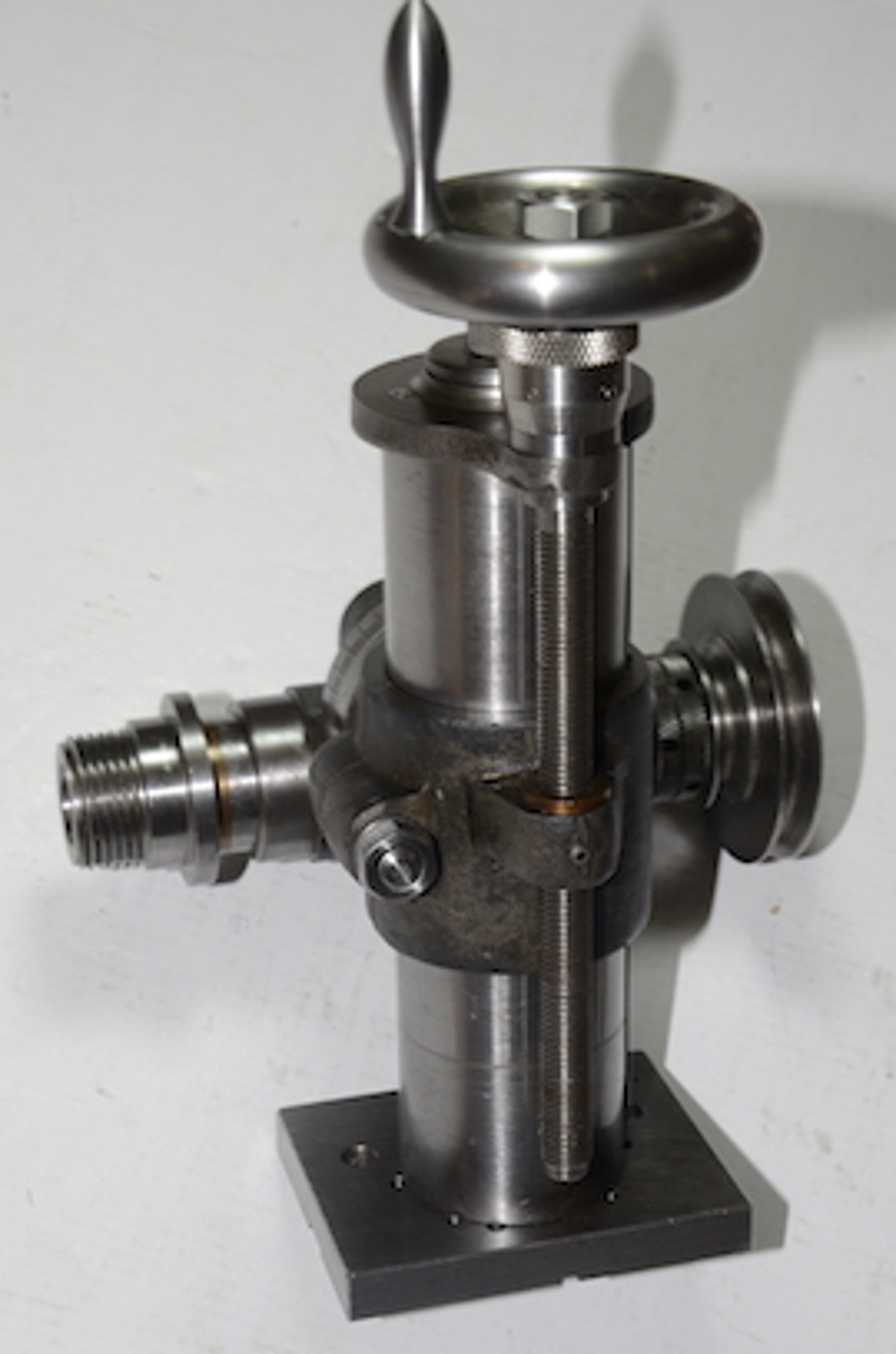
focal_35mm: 78
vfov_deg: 26.0
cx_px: 448
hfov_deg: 17.4
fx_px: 2927
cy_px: 677
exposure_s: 1/60
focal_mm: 52
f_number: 11
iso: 500
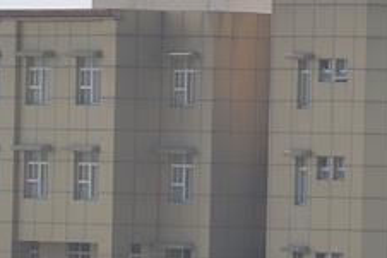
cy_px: 214
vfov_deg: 2.1
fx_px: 6941
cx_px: 586
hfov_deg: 3.2
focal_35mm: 645
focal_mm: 95
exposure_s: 1/250
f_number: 8
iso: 100
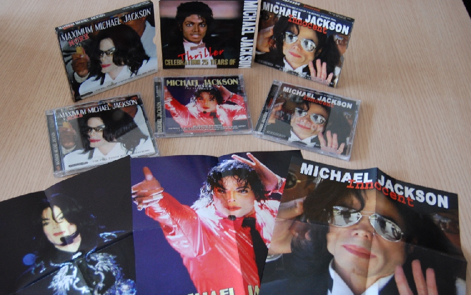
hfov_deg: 50.4
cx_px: 233
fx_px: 501
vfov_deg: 32.8
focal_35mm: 39
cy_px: 164
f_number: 4
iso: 800
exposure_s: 1/20
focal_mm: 24
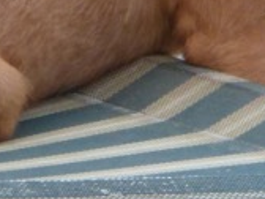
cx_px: -140
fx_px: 15318
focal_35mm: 2001
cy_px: -15
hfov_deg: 1.0
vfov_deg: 0.7
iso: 400
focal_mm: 60.79
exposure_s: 1/80
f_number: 5.6
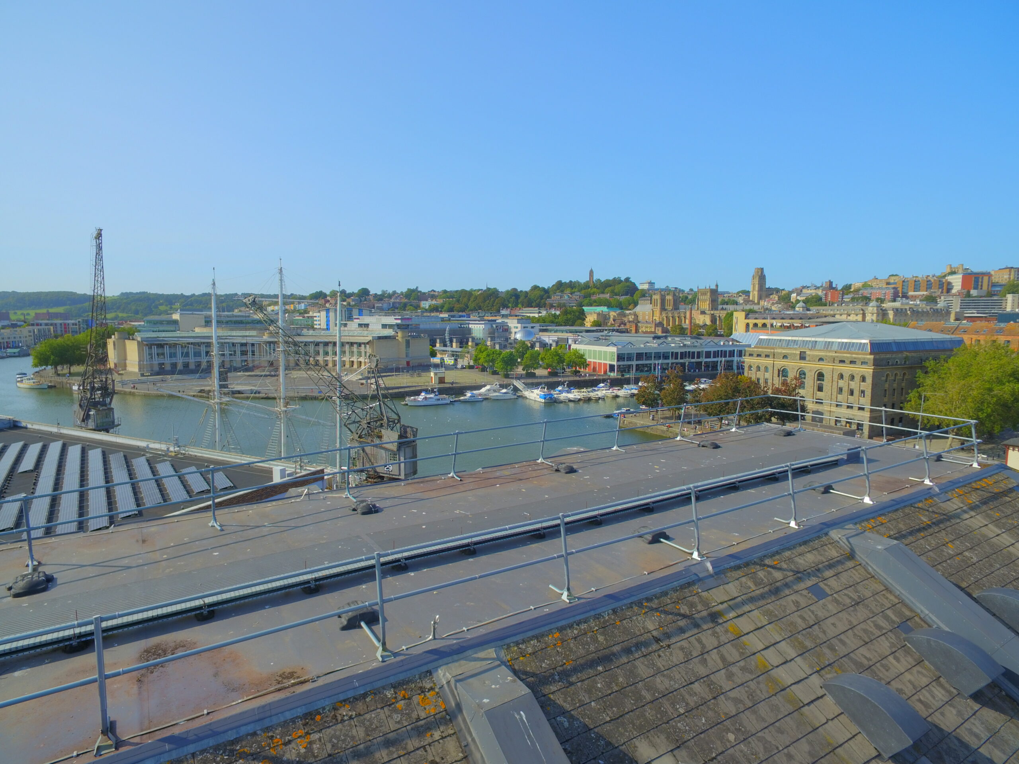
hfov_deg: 81.7
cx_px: 510
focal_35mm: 20
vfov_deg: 66.0
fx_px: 589
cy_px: 382
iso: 100
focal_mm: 3.61
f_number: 2.8
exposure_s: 1/440
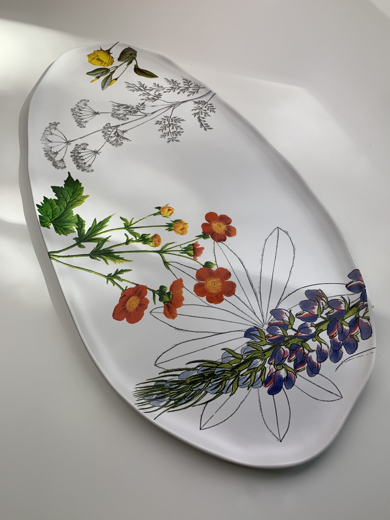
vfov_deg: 67.3
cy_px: 260
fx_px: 391
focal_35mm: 26
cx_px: 195
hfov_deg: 53.1
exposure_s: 1/253
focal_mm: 4.25
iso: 25
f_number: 1.8
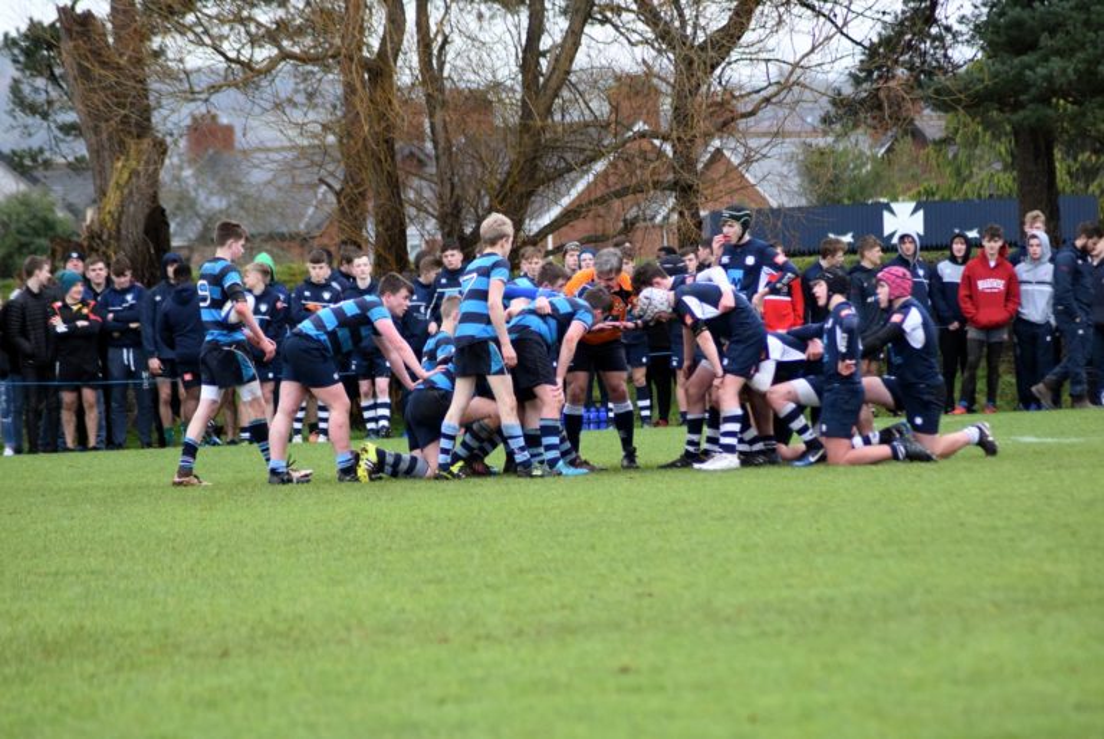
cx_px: 552
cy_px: 370
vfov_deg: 5.4
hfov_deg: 8.1
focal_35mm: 255
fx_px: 7829
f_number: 4.5
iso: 1000
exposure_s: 1/500
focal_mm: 170
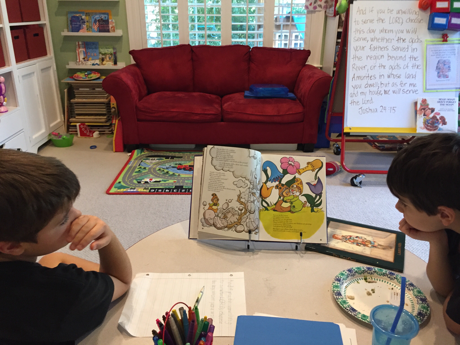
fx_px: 385
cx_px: 230
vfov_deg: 48.2
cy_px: 172
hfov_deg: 61.7
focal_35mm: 29
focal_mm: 4.15
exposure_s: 1/30
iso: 160
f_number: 2.2
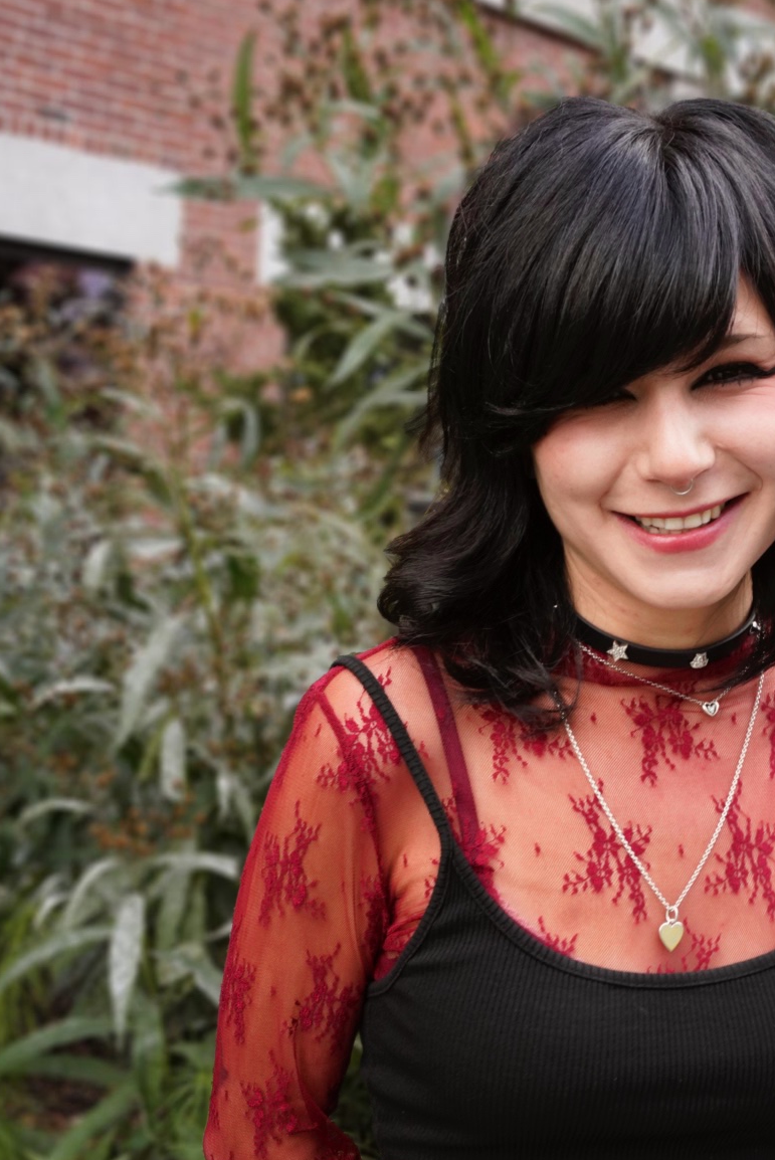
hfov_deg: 27.4
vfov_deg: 40.1
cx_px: 517
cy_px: 697
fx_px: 1580
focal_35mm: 49
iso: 1250
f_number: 16
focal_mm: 35
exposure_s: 1/60
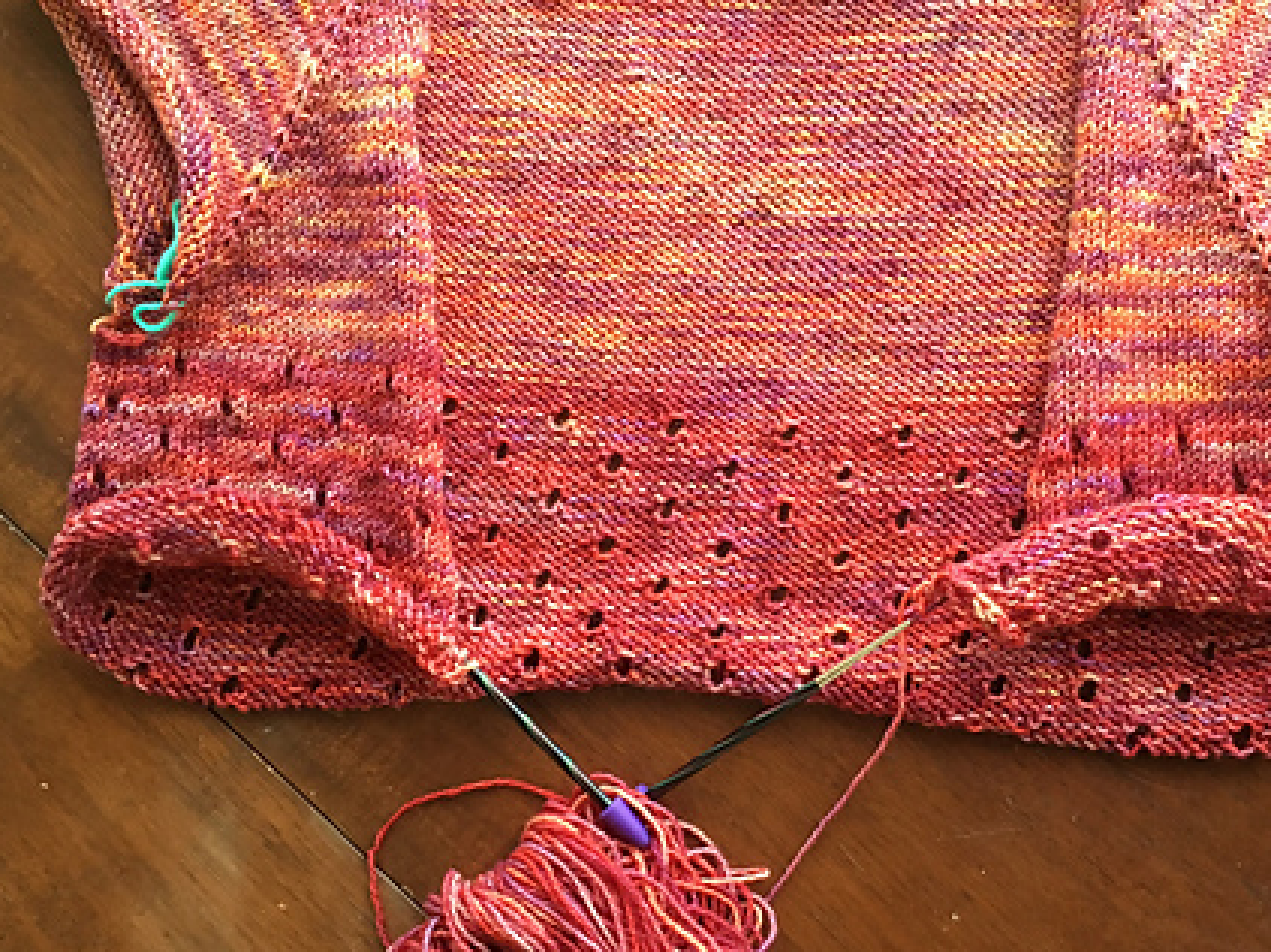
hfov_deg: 42.8
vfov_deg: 32.8
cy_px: 470
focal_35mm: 44
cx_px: 753
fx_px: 1615
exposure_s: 1/30
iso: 160
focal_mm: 4.15
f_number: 2.2
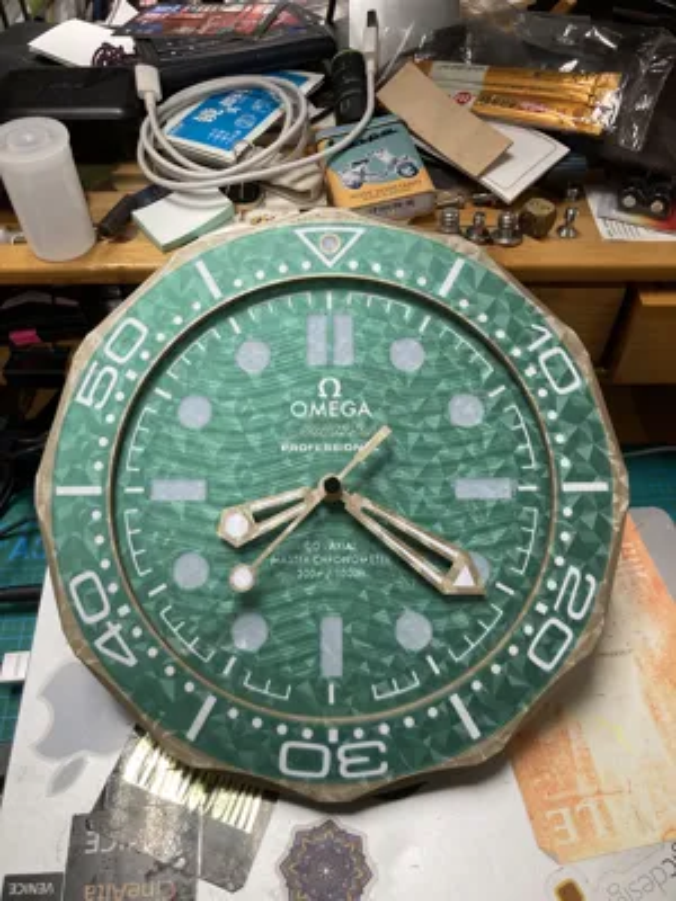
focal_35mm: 28
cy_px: 450
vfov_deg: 63.4
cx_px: 338
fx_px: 729
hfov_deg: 49.7
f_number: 1.8
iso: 125
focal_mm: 3.99
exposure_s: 1/50
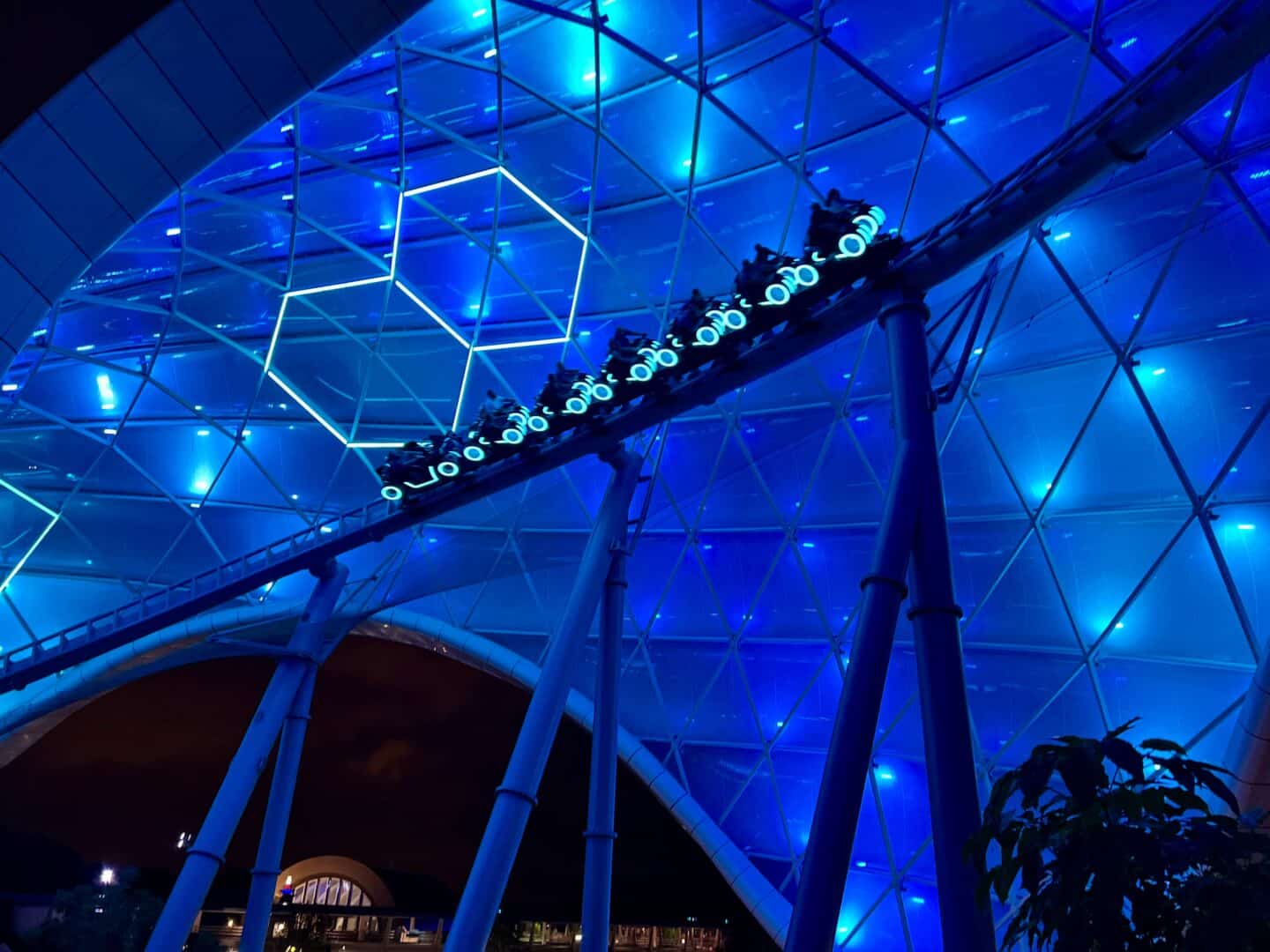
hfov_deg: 67.3
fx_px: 954
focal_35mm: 26
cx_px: 635
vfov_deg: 53.1
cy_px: 476
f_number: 1.5
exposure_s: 1/58
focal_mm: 5.7
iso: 250
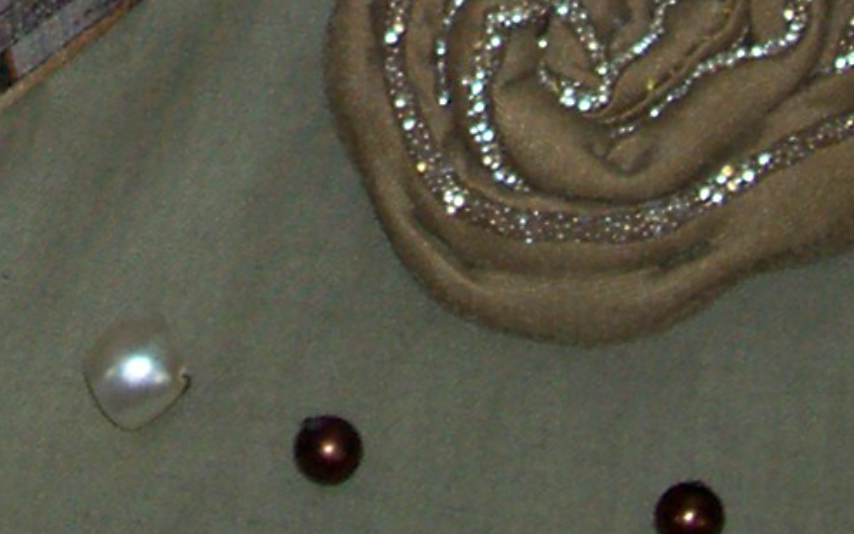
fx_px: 3934
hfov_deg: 12.3
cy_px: -786
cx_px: 77
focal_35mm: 169
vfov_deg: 7.2
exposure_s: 1/64
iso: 80
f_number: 2.7
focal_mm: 5.6
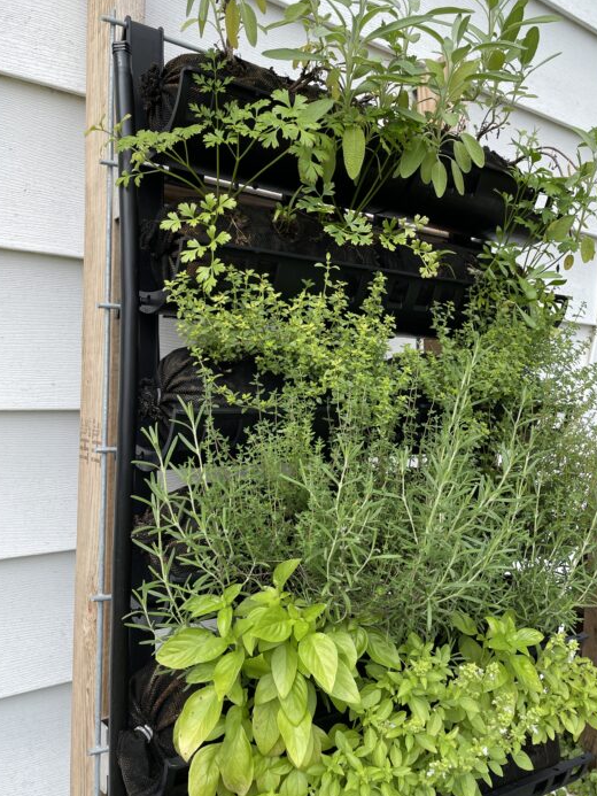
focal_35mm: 30
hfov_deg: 46.7
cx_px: 329
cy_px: 380
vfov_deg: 59.9
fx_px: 690
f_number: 1.6
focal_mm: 4.2
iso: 32
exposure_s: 1/1453
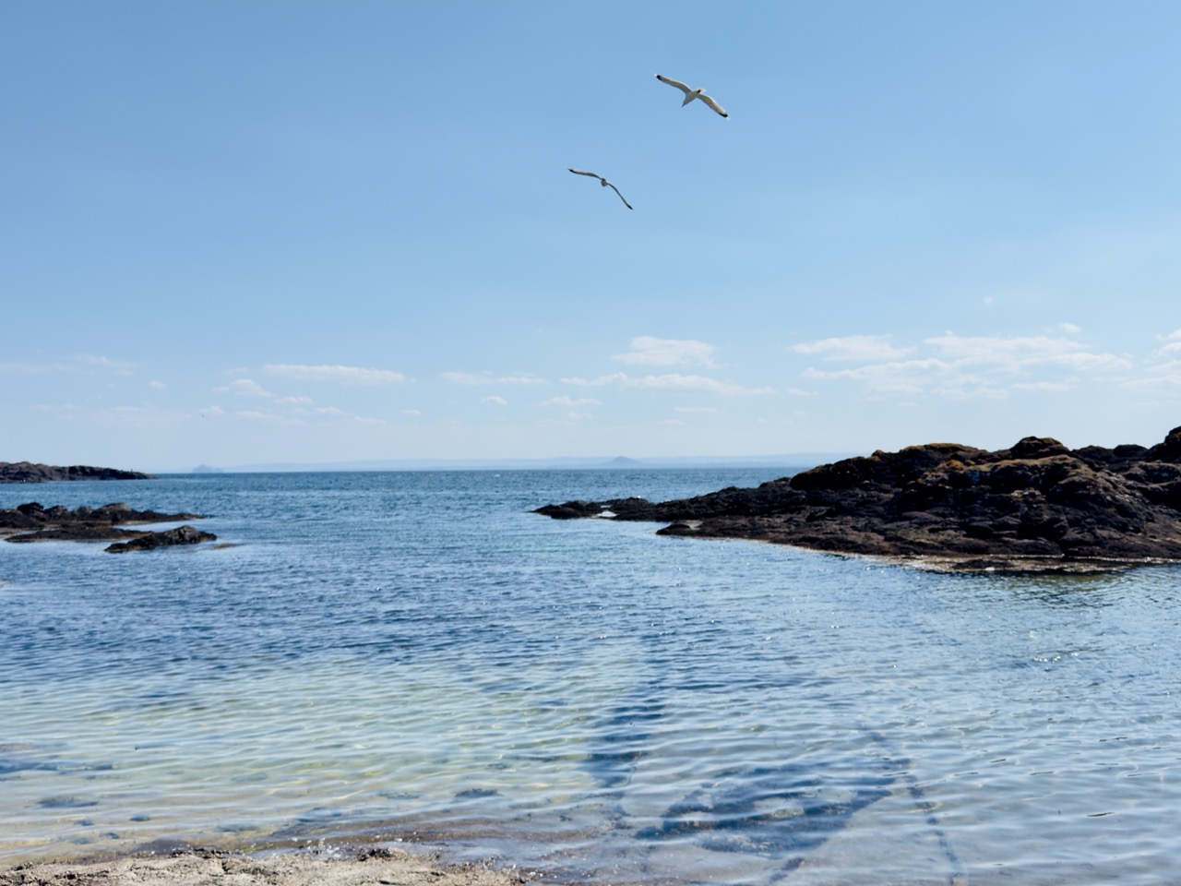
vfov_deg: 40.7
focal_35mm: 35
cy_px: 443
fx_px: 1194
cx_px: 590
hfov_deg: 52.6
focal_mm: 6.76
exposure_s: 1/11364
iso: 100
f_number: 1.78
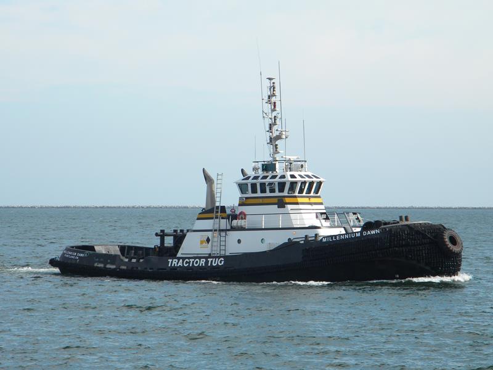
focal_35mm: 148
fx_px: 2108
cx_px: 246
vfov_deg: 10.0
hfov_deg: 13.3
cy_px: 185
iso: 80
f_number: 5
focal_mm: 26.8
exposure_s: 1/362
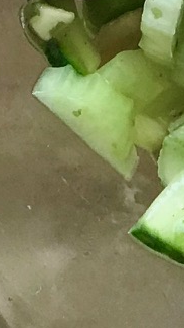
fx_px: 3337
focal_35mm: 385
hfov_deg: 3.2
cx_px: 136
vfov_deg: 5.4
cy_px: -457
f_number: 2.8
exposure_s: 1/60
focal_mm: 6.6
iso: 40
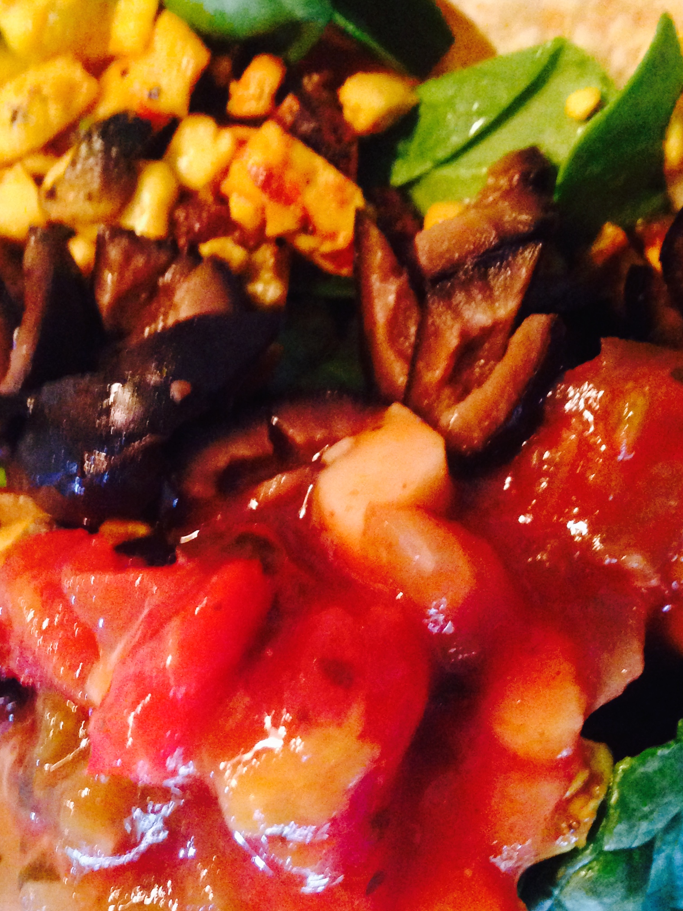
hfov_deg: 27.5
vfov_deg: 36.2
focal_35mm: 53
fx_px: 1394
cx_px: 355
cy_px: 468
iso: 500
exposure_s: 1/15
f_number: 2.4
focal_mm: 4.12
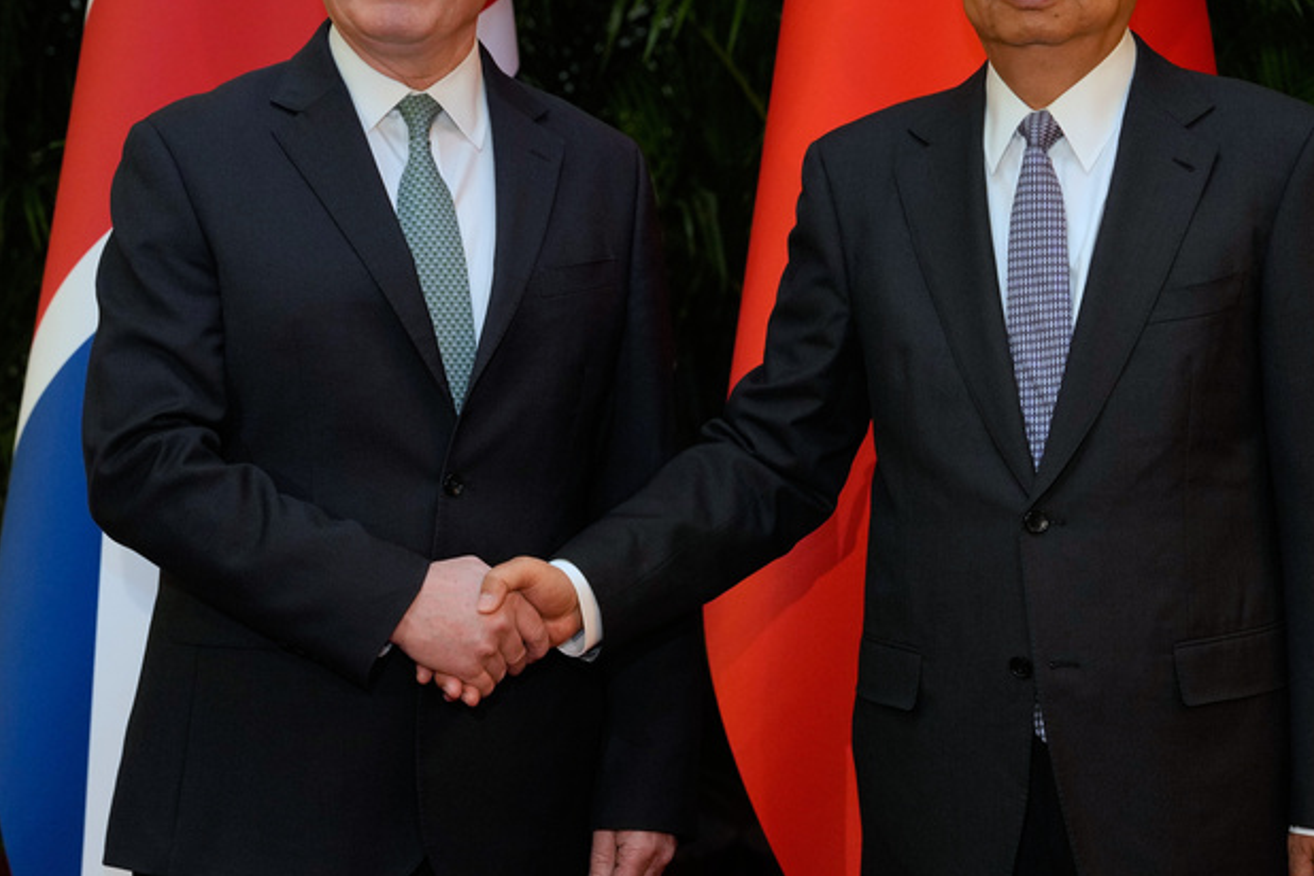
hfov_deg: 17.6
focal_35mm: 116
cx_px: 763
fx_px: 4234
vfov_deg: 11.8
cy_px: 275
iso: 1600
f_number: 2.8
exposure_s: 1/400
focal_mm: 70
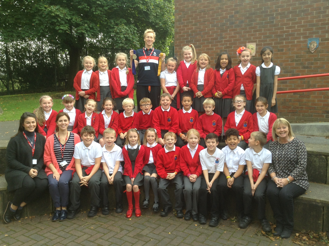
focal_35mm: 33
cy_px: 123
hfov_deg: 55.4
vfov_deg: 42.8
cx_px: 164
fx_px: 313
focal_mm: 3.3
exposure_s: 1/120
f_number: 2.4
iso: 32
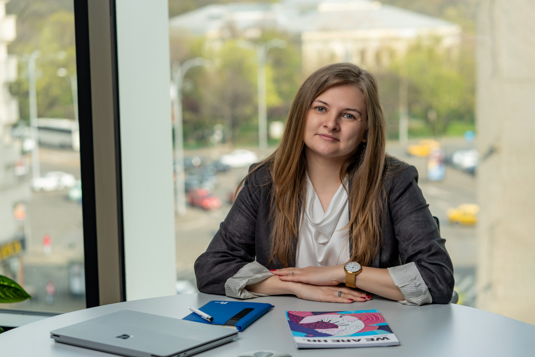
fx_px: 1263
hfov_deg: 23.9
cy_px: 178
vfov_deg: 16.1
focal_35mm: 85
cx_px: 268
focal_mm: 85
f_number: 4
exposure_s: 1/160
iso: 100
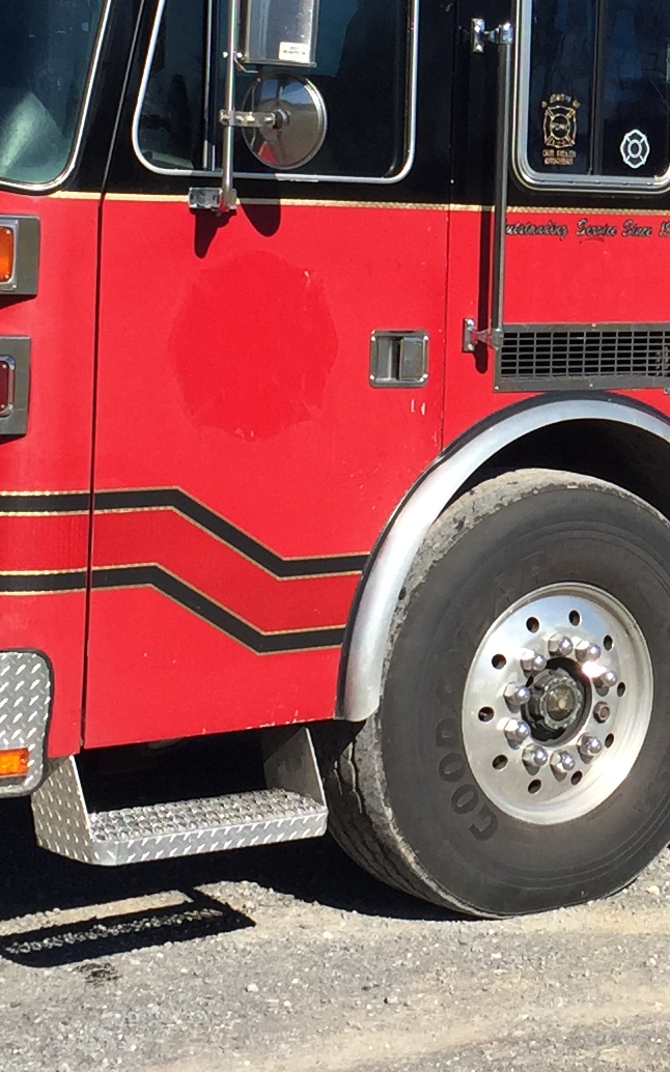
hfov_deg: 13.1
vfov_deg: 21.2
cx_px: 810
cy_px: 225
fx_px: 2835
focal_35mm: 97
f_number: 2.2
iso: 32
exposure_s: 1/1582
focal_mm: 4.15
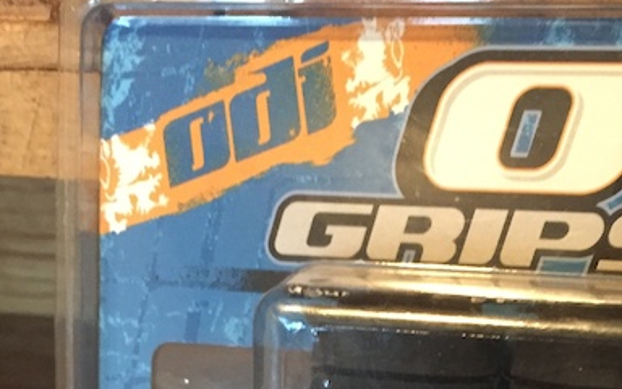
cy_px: 549
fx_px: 1085
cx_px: 382
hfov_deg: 31.9
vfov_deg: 18.4
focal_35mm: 64
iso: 640
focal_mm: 4.15
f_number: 2.2
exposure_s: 1/15
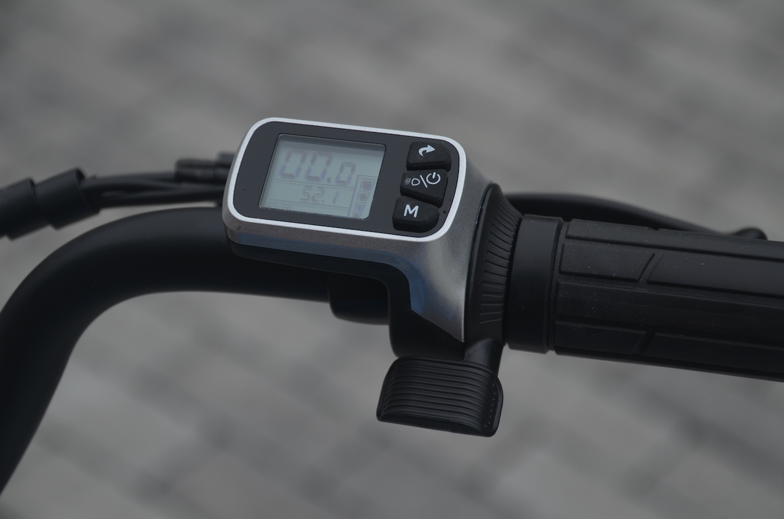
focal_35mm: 117
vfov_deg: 11.7
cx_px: 392
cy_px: 260
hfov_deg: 17.5
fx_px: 2542
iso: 200
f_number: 5.6
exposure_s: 1/800
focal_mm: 78
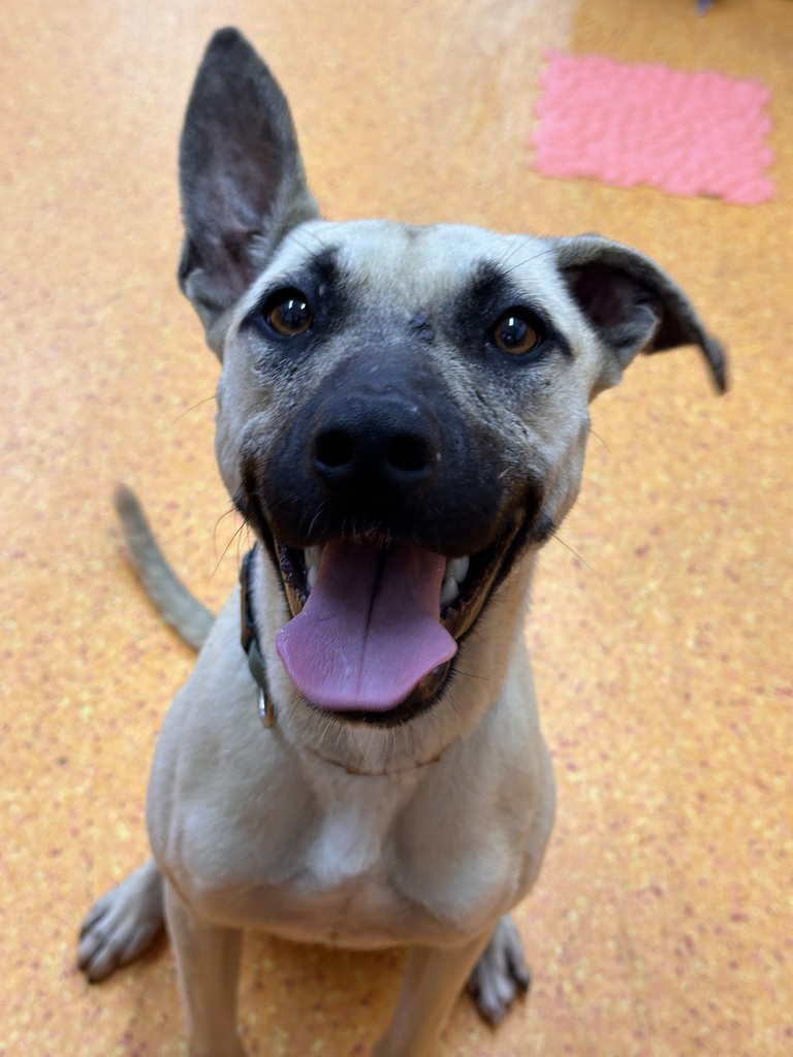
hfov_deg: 30.3
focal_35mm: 48
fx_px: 1466
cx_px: 396
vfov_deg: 39.7
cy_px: 528
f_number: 1.78
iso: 100
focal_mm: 6.86
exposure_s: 1/60
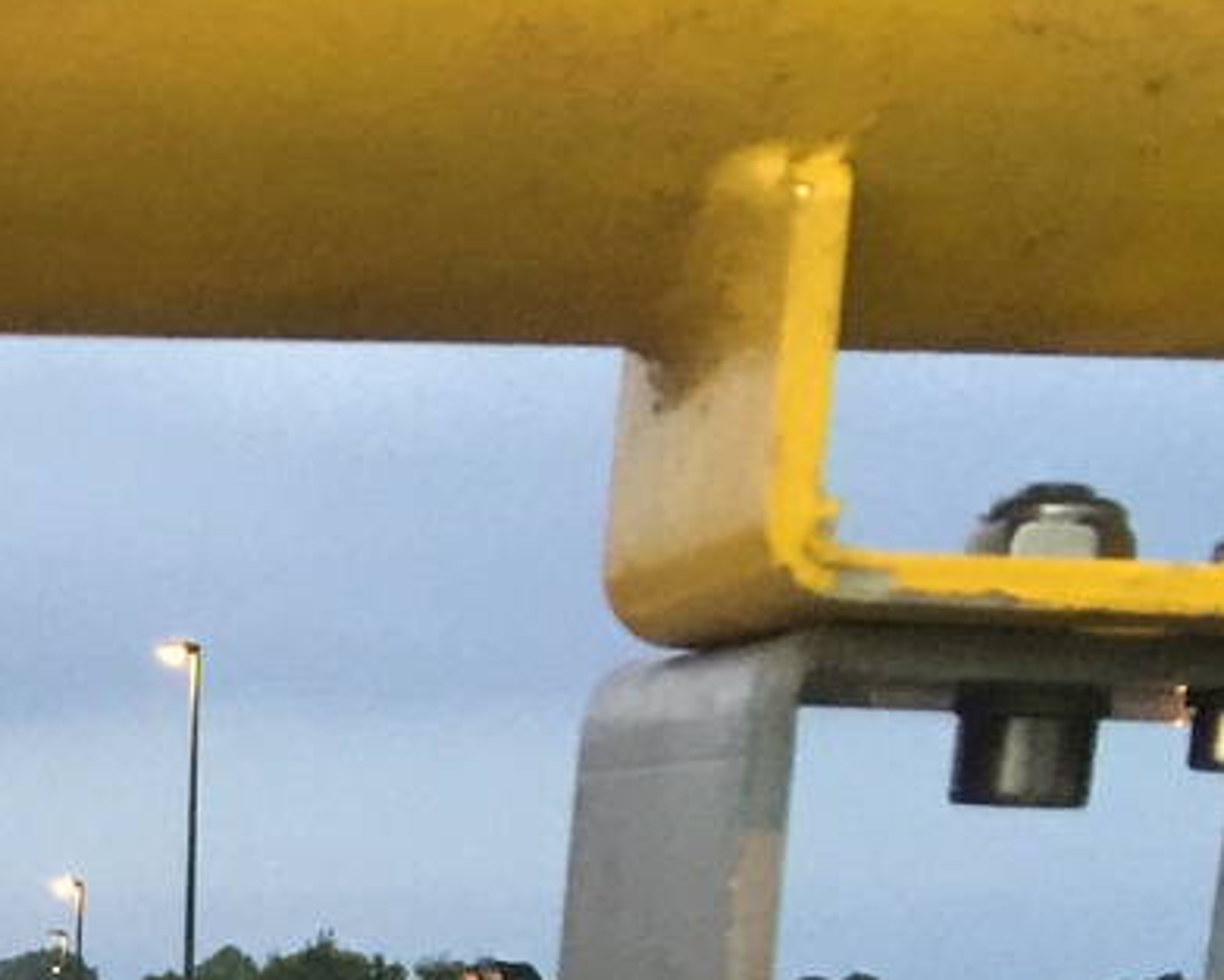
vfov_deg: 12.1
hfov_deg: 14.7
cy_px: 1725
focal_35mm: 118
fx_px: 4276
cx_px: -814
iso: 125
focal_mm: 4.15
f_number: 2.2
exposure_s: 1/17
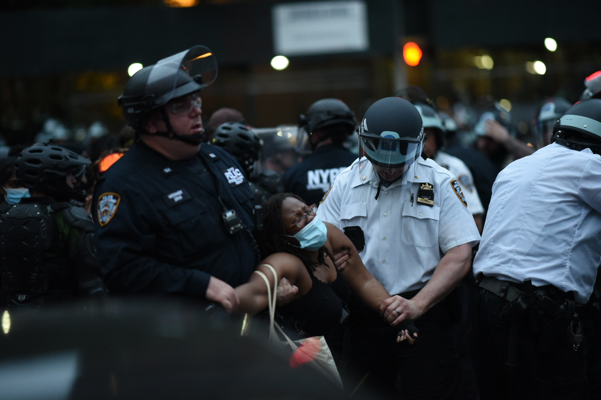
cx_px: 300
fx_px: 1753
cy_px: 200
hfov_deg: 19.5
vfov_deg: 13.0
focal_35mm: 105
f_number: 1.4
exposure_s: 1/640
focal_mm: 105
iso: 2000
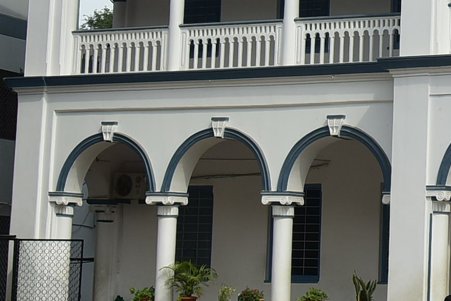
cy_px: -29
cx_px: 557
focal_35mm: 144
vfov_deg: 9.4
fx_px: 1804
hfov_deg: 13.8
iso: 125
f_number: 6.3
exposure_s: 1/800
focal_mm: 34
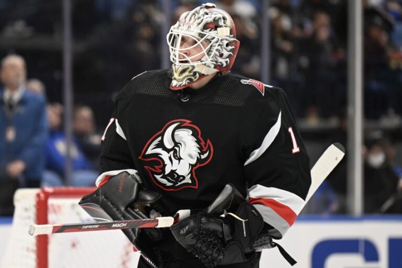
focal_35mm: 200
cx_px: 201
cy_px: 134
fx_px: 2233
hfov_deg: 10.3
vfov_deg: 6.9
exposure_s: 1/1600
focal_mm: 200
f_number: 3.2
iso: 3200
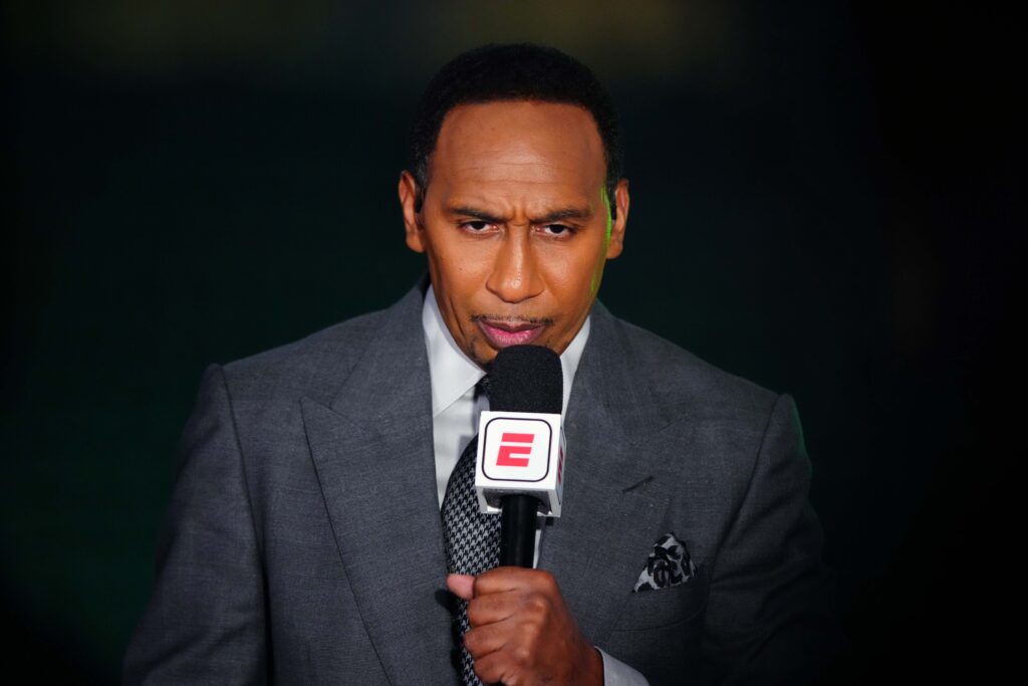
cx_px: 514
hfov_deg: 5.2
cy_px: 343
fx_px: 11423
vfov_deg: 3.4
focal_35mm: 400
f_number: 2.8
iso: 5000
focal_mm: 400
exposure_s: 1/3200
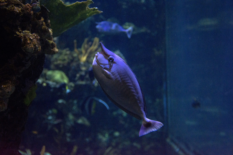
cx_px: 116
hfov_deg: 28.1
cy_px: 78
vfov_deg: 18.9
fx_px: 466
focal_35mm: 72
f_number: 5
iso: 2500
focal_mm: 48
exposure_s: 1/125
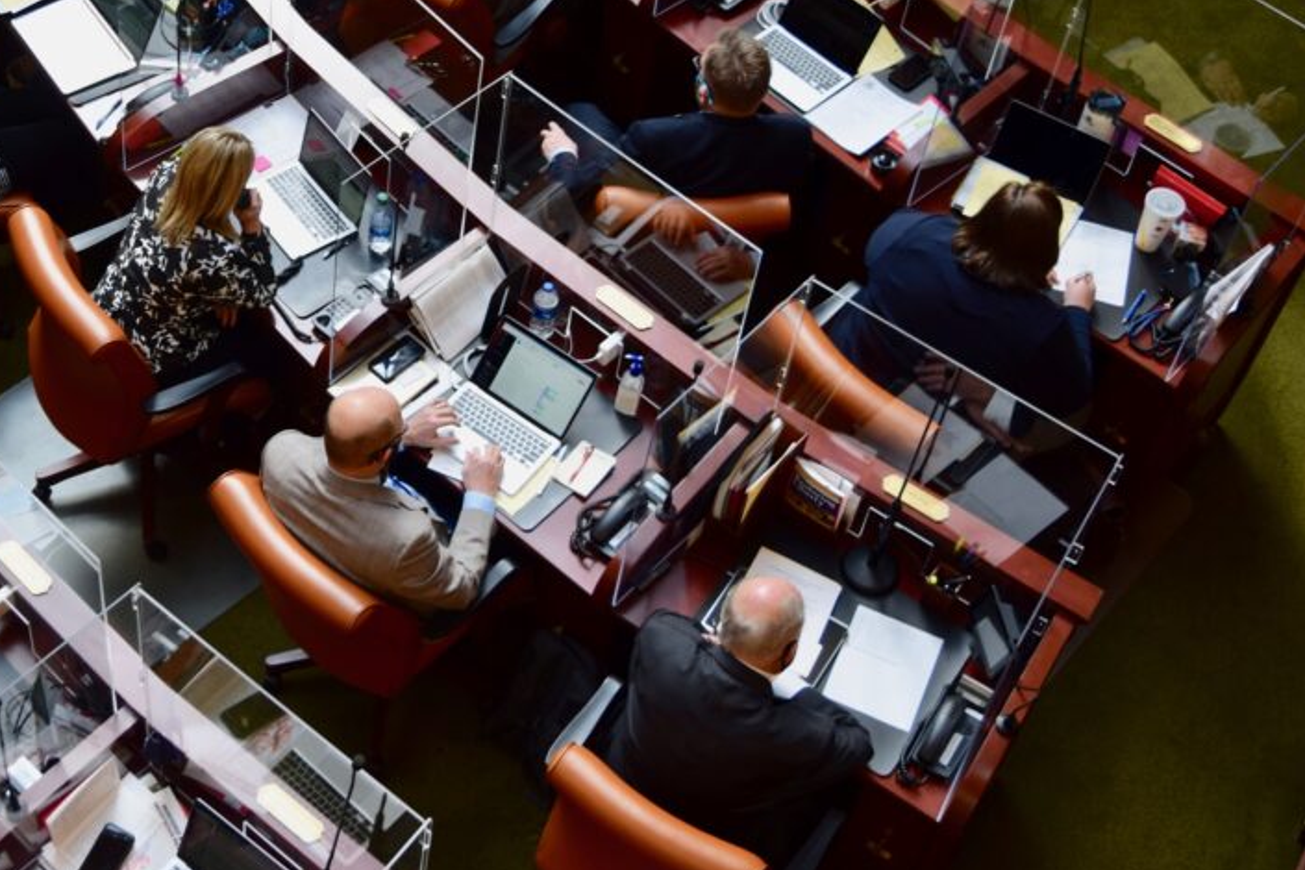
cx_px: 226
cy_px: 170
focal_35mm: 64
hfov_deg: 30.6
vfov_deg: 21.0
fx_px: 2314
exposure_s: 1/50
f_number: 4
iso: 100
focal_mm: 25
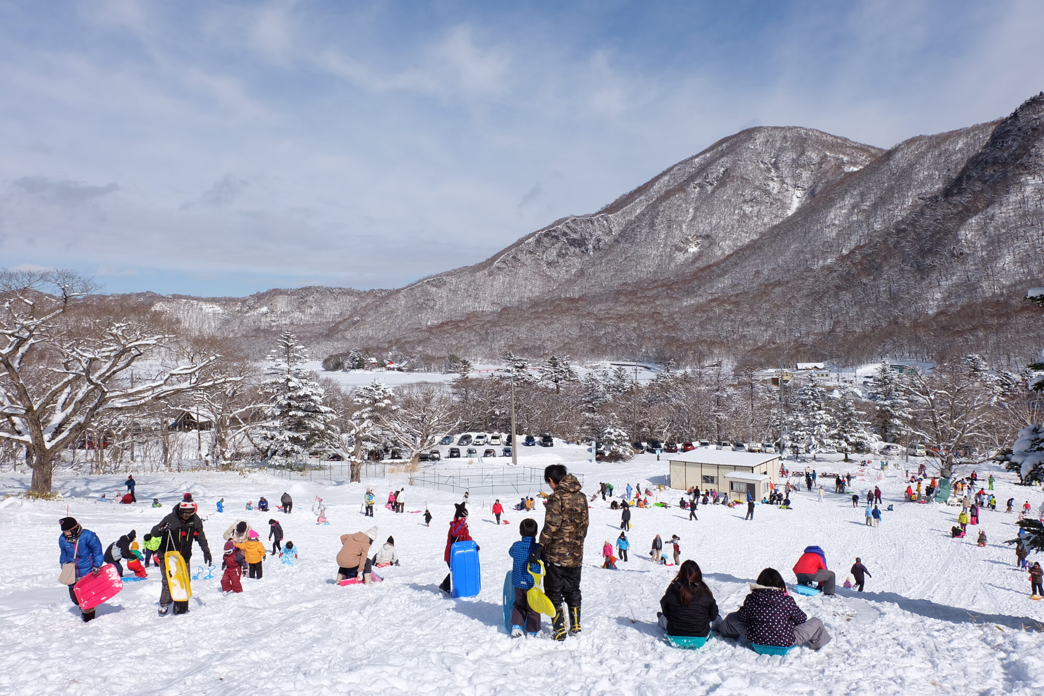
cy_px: 348
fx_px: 725
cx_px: 522
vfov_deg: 51.3
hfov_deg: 71.5
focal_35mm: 25
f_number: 10
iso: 200
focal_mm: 16.7
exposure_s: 1/420
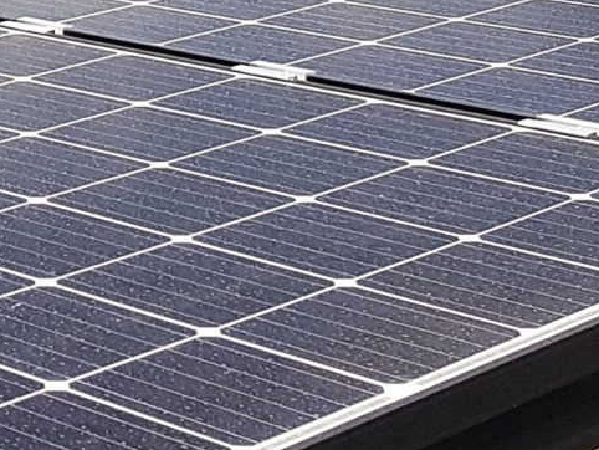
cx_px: -323
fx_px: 2389
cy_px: -380
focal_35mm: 138
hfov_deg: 13.4
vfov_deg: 10.1
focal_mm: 4.2
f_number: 1.7
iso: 40
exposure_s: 1/2048
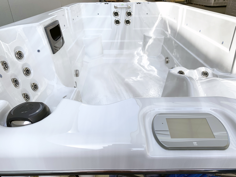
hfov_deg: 67.3
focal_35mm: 26
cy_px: 88
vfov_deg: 53.1
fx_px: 177
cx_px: 118
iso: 25
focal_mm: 4.25
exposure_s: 1/1149
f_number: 1.8
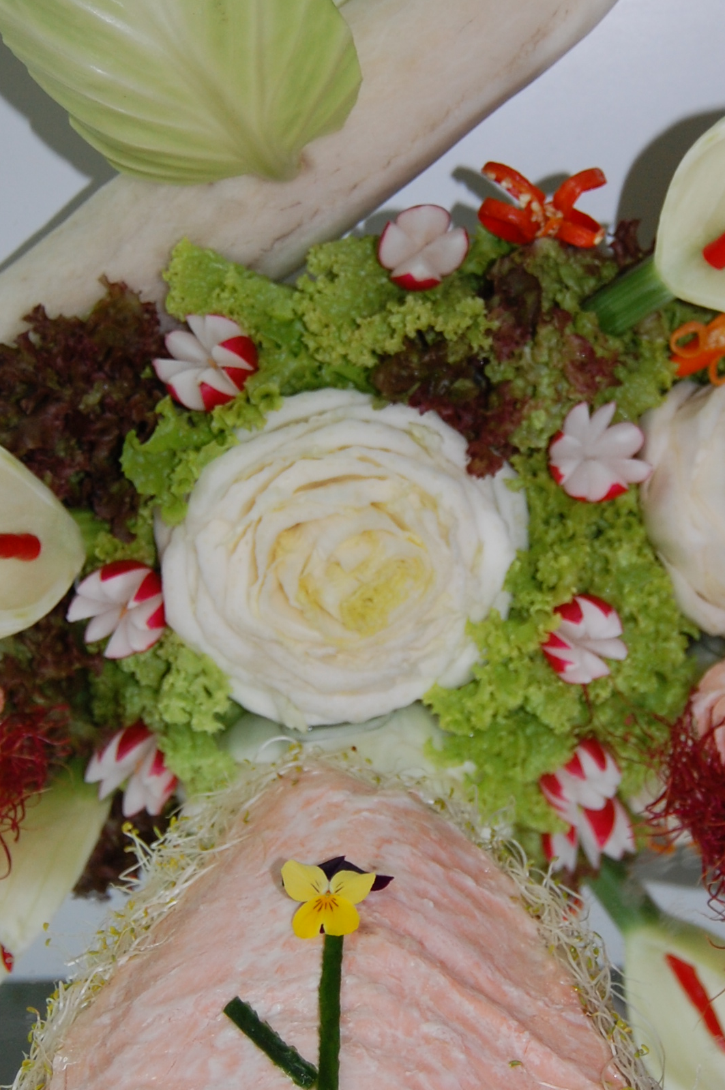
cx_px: 441
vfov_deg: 25.7
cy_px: 512
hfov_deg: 17.2
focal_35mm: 79
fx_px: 2391
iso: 400
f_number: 4.2
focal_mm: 28
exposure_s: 1/60
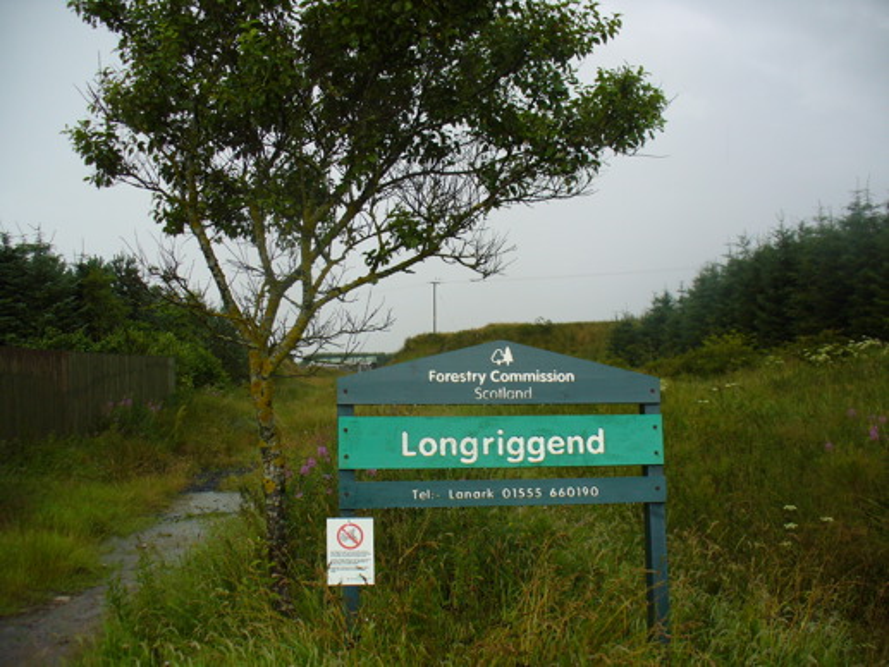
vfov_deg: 38.7
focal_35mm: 37
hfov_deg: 50.1
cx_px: 444
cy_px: 334
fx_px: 950
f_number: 2.8
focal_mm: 6.1
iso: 80
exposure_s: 1/250
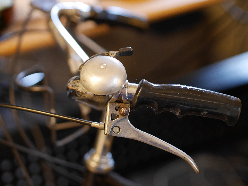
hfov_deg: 21.8
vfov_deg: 16.4
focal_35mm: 90
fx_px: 645
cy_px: 93
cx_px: 124
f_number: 1.8
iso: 2000
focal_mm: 45
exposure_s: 1/100
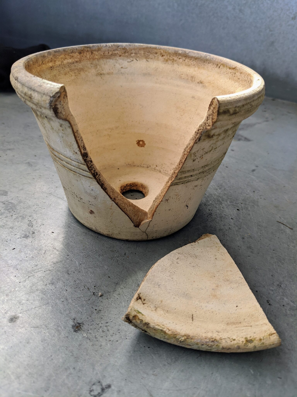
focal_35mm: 27
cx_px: 148
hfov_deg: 51.4
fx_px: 309
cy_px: 198
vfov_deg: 65.3
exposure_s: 1/110
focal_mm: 4.38
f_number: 1.73
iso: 56
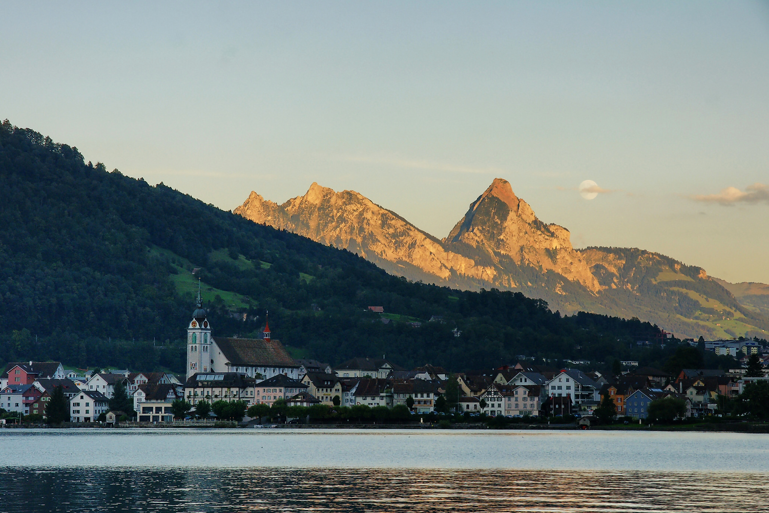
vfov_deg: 12.7
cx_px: 375
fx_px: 2307
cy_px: 255
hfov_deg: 18.9
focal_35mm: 108
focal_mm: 70
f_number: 9.5
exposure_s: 1/200
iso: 200
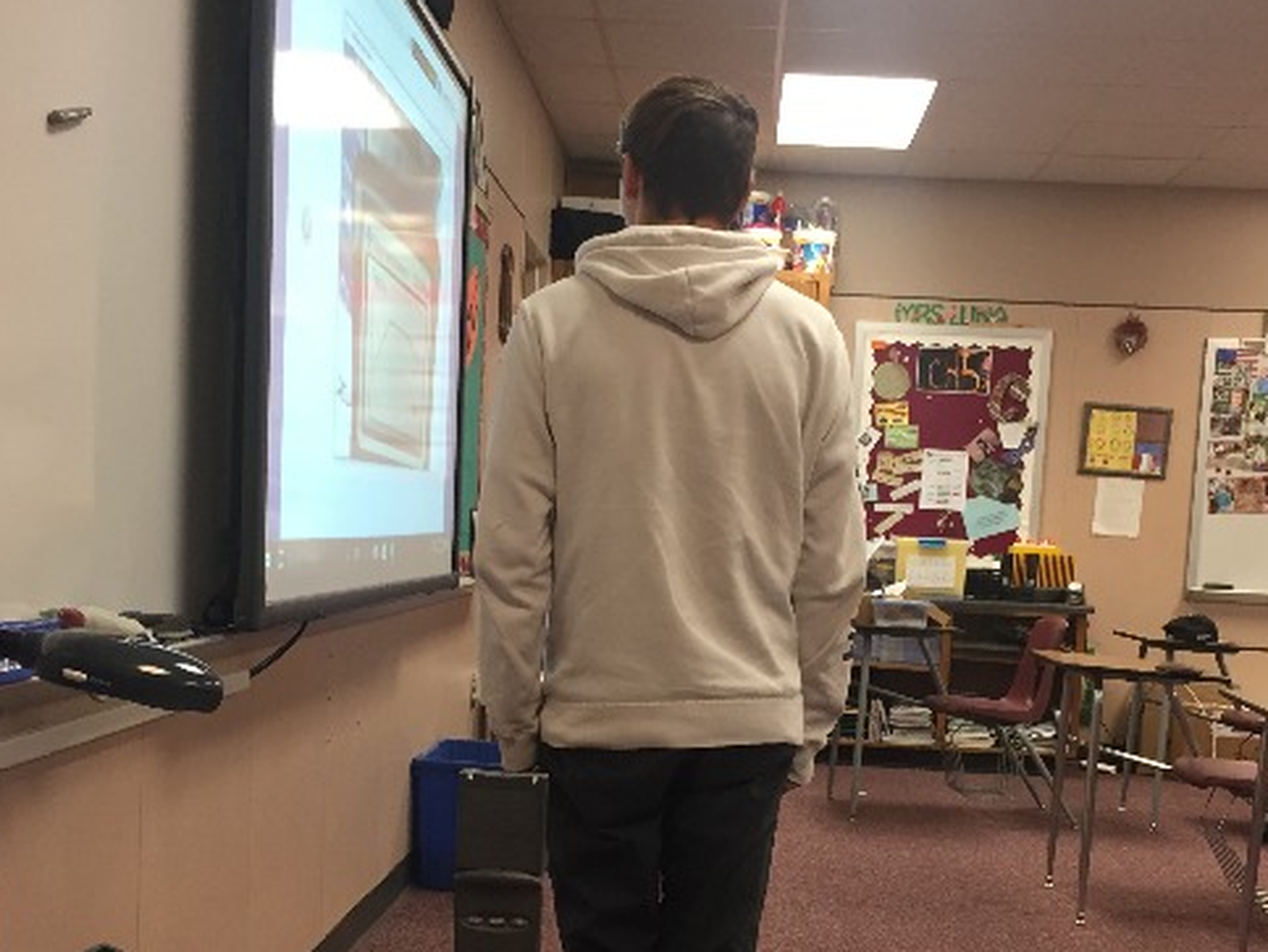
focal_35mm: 48
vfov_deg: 29.9
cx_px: 662
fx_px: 1760
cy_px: 690
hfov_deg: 39.6
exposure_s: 1/30
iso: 50
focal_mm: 4.15
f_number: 2.2
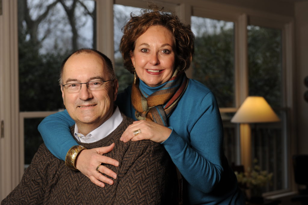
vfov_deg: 20.6
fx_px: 564
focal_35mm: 66
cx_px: 154
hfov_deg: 30.5
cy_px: 102
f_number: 5
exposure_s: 1/250
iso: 320
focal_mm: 66
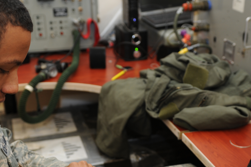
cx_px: 139
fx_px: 453
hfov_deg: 31.0
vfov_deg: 20.7
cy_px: 132
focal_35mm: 65
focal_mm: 34
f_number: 3.2
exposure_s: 1/60
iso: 500
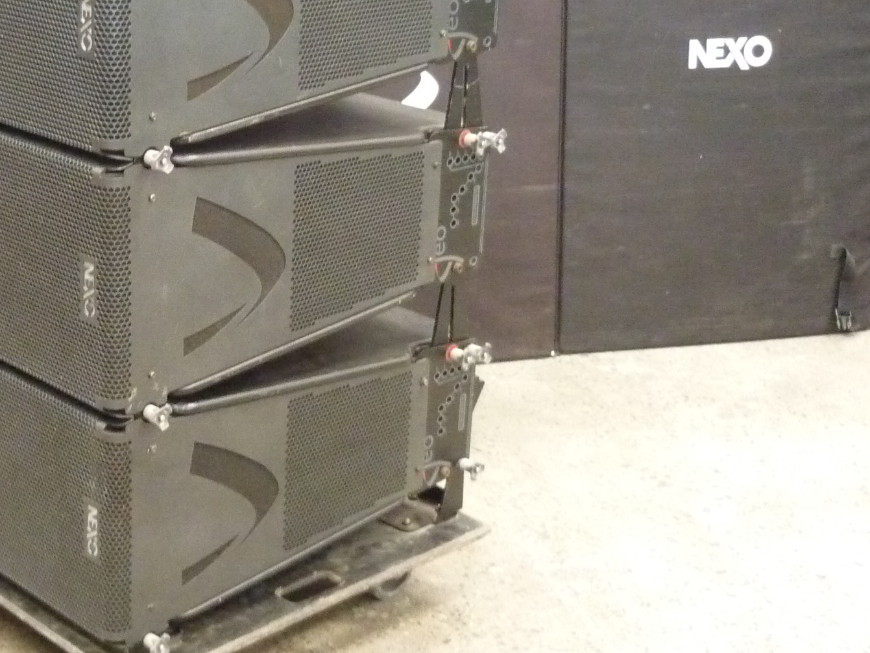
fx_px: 1584
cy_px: 238
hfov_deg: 30.1
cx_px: 187
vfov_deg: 23.2
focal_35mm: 63
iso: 800
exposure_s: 1/25
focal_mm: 5.5
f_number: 2.8
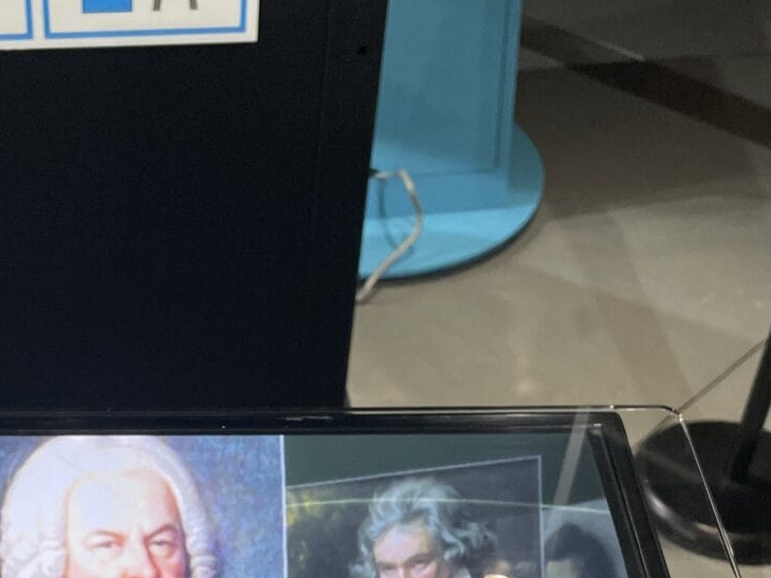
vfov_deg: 19.5
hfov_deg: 26.3
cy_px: 605
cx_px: 183
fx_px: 1626
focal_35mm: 73
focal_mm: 4.2
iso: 100
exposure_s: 1/100
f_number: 1.6
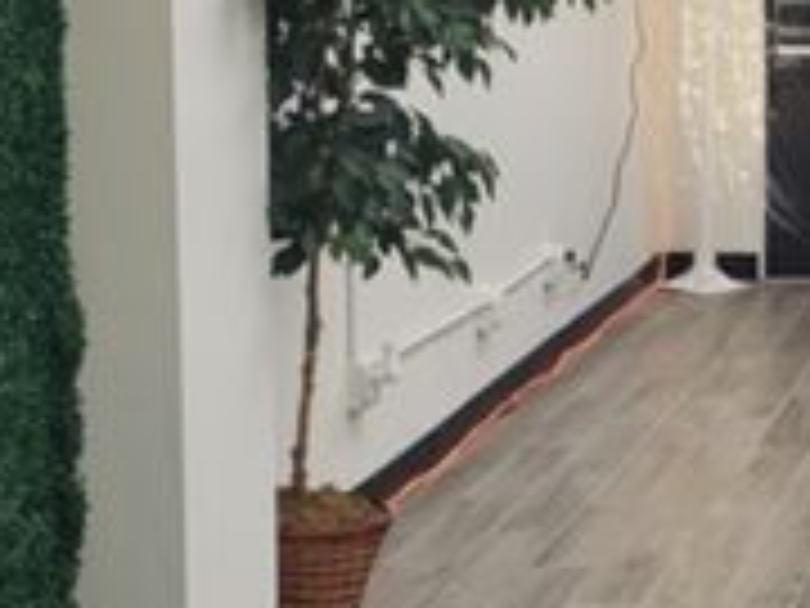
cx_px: 1089
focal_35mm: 104
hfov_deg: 17.6
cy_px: 198
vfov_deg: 14.2
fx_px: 2434
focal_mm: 4.3
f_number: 2.4
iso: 100
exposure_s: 1/50
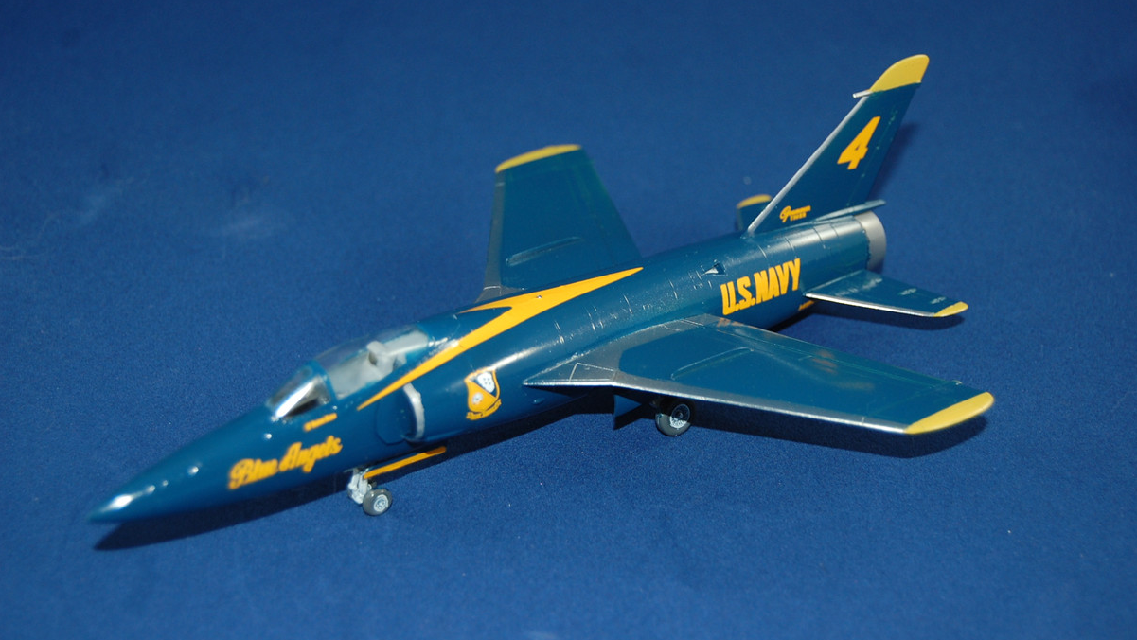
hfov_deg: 33.3
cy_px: 321
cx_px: 569
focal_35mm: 63
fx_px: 1900
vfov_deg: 19.1
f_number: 5
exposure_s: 1/60
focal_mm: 40
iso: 400
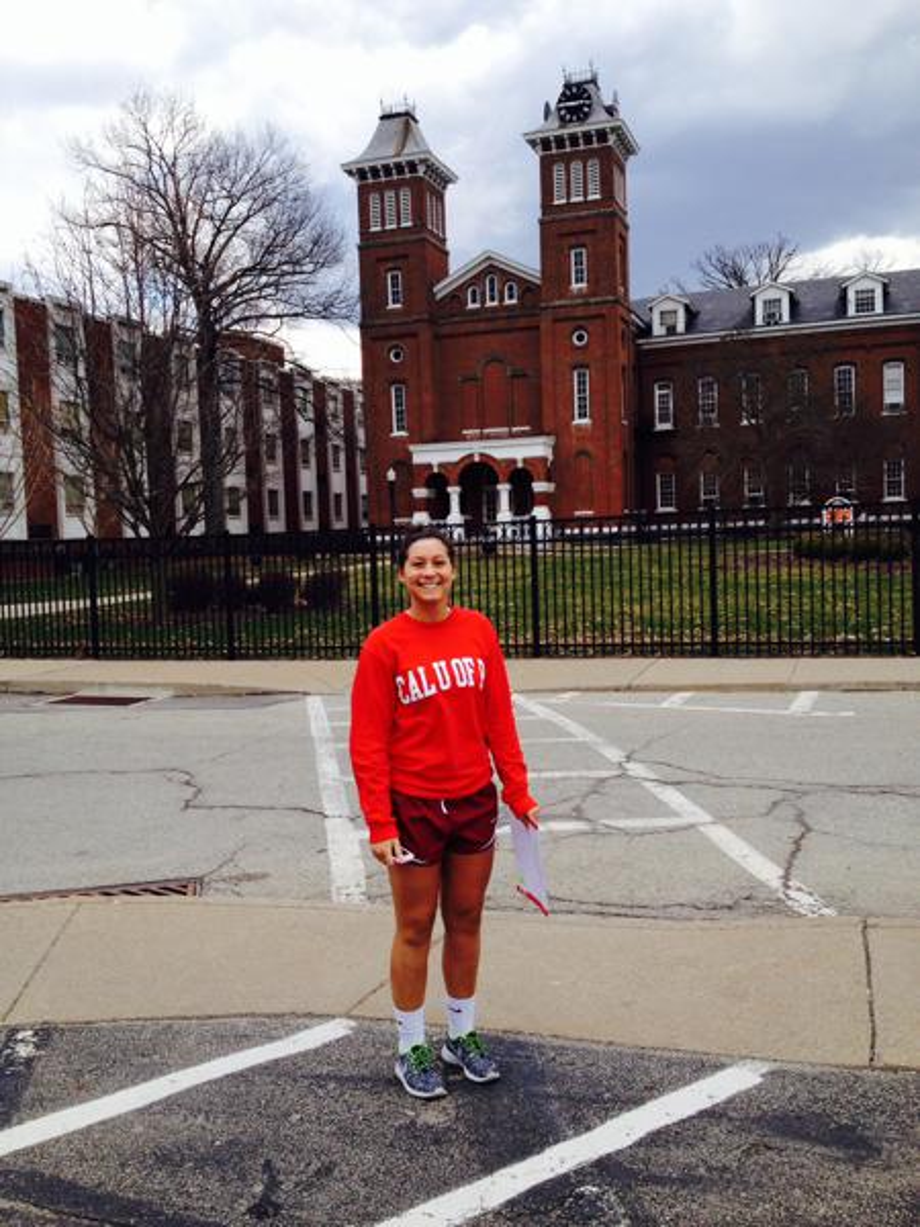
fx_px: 1240
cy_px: 614
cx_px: 460
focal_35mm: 35
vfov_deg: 52.6
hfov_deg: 40.7
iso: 50
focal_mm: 4.28
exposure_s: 1/812
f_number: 2.4
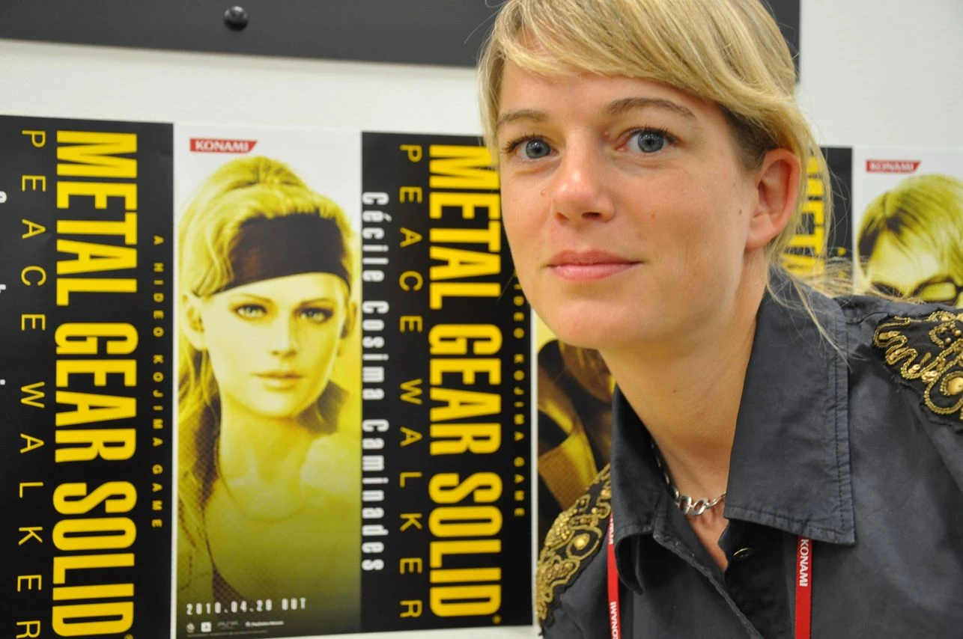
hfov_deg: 41.2
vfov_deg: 28.0
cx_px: 482
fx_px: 1282
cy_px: 320
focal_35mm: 48
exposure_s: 1/40
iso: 800
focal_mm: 32
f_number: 4.2
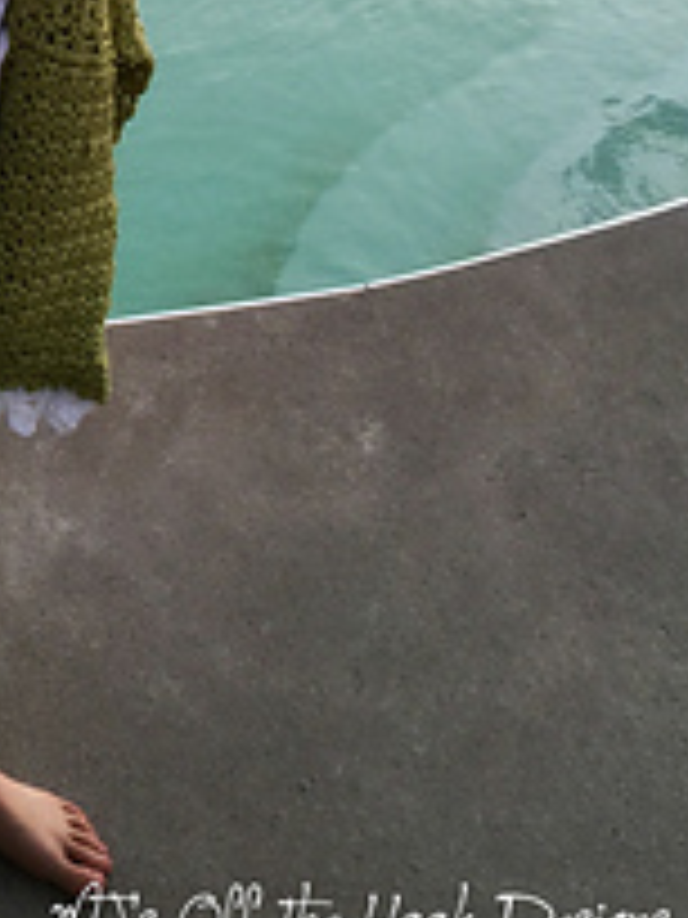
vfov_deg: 25.2
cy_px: -126
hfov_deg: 19.7
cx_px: -92
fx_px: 1882
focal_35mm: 71
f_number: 2.2
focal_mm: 4.15
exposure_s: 1/40
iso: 32
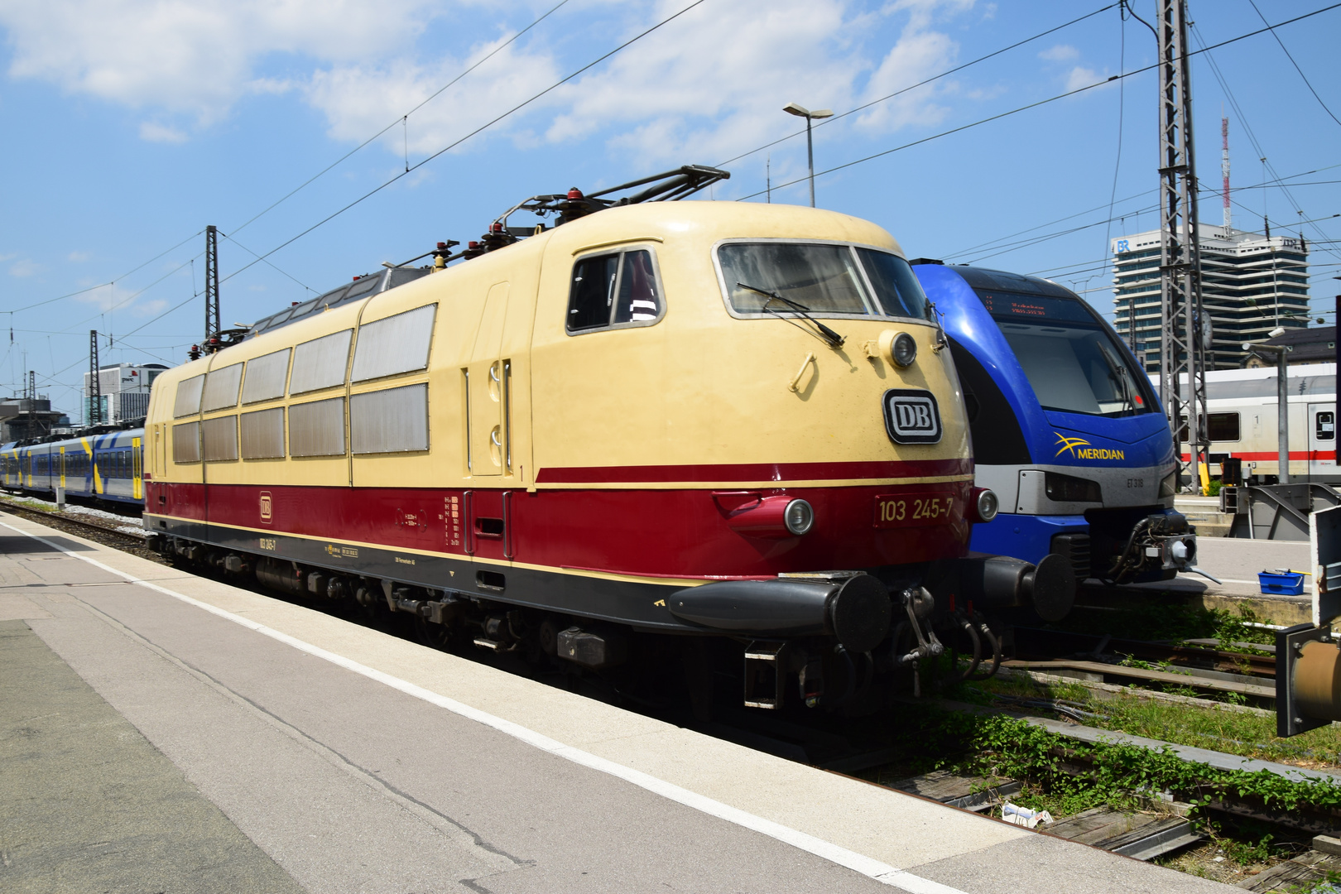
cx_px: 670
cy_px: 447
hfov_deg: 59.5
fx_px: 1173
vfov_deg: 41.7
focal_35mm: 32
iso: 100
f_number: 11
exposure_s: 1/200
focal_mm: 21
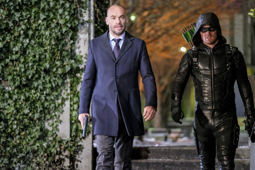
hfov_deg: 10.2
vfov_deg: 6.8
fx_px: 1431
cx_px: 128
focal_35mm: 202
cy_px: 85
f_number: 2.8
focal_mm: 134.4
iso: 12800
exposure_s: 1/60
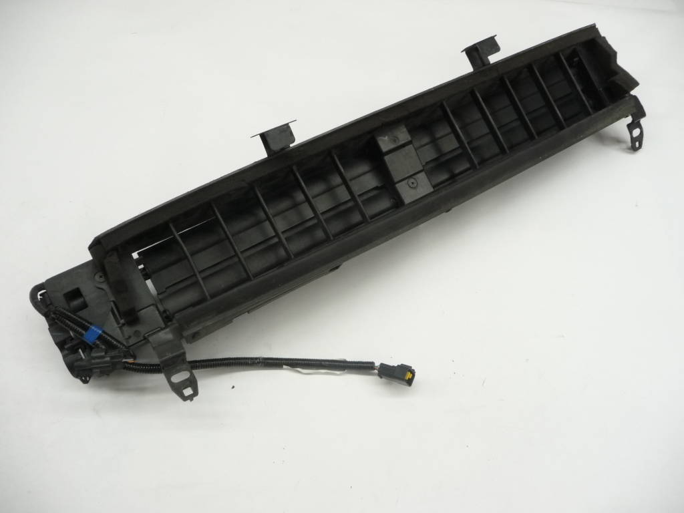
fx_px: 553
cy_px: 256
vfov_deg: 49.7
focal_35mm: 28
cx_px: 342
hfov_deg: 63.4
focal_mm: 4.7
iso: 200
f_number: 3.3
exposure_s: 1/30
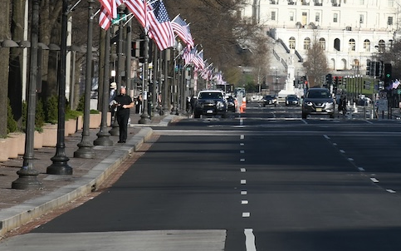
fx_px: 4820
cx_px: 320
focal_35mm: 441
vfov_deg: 3.0
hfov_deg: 4.8
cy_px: -38
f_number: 11
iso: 100
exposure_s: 1/200
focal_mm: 116
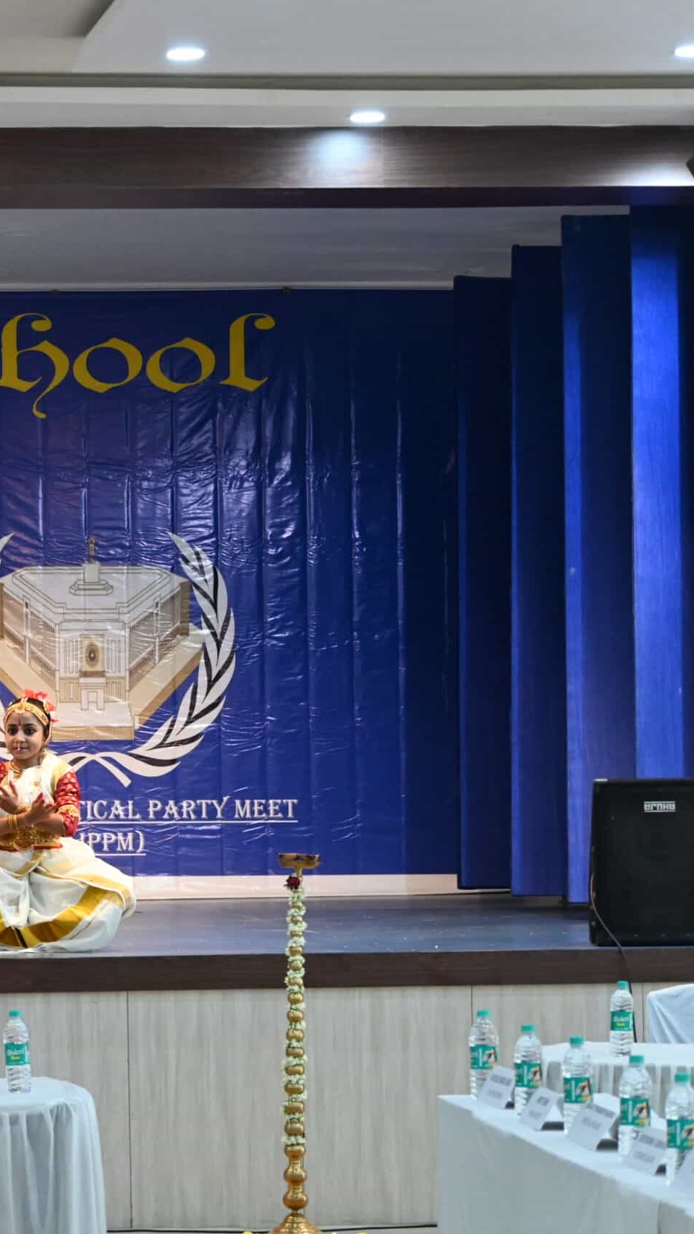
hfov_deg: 10.1
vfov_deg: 18.2
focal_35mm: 118
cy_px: 617
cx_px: -200
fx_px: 3861
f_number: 4.8
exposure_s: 1/125
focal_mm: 50
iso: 2000
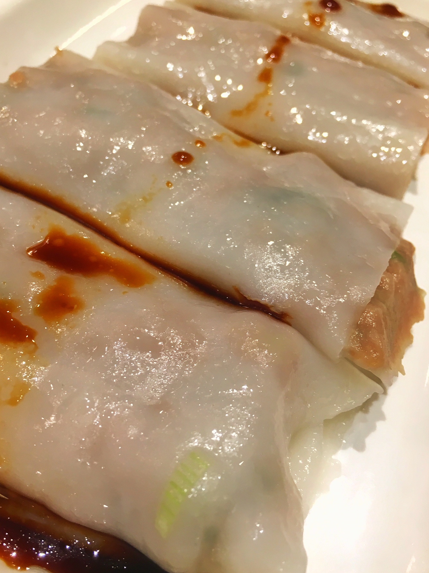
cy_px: 275
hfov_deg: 42.9
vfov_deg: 55.3
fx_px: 545
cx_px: 191
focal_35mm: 33
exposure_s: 1/30
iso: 50
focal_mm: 4.15
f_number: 2.2
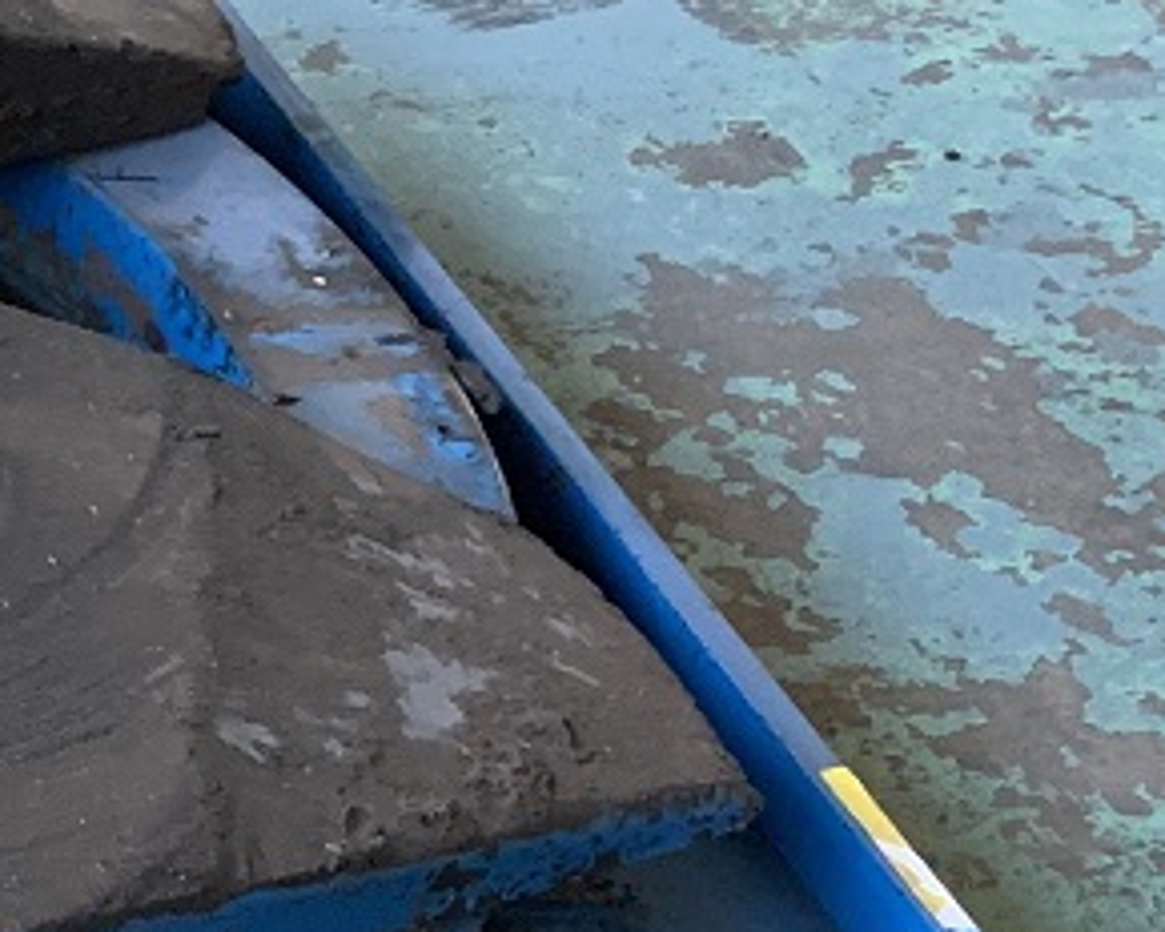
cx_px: -996
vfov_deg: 14.5
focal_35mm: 105
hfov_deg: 15.5
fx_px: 3620
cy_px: 912
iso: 320
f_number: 1.8
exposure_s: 1/60
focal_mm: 4.25
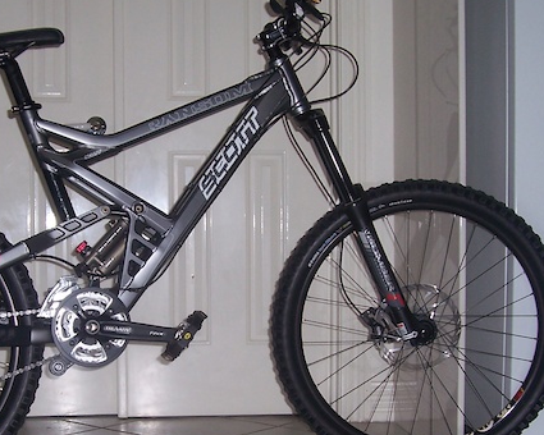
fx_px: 966
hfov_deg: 31.3
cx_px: 191
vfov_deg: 25.2
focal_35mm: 60
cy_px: 303
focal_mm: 5.6
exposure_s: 1/60
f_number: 2.7
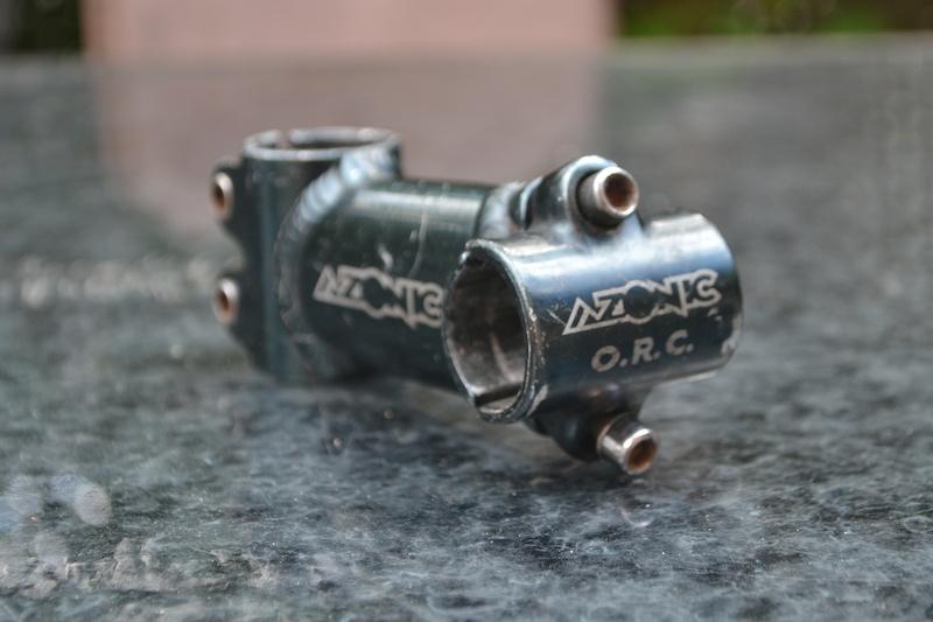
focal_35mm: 69
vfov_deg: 19.7
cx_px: 466
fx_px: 1788
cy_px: 311
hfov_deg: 29.2
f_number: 5.3
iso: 180
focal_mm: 46
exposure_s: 1/60
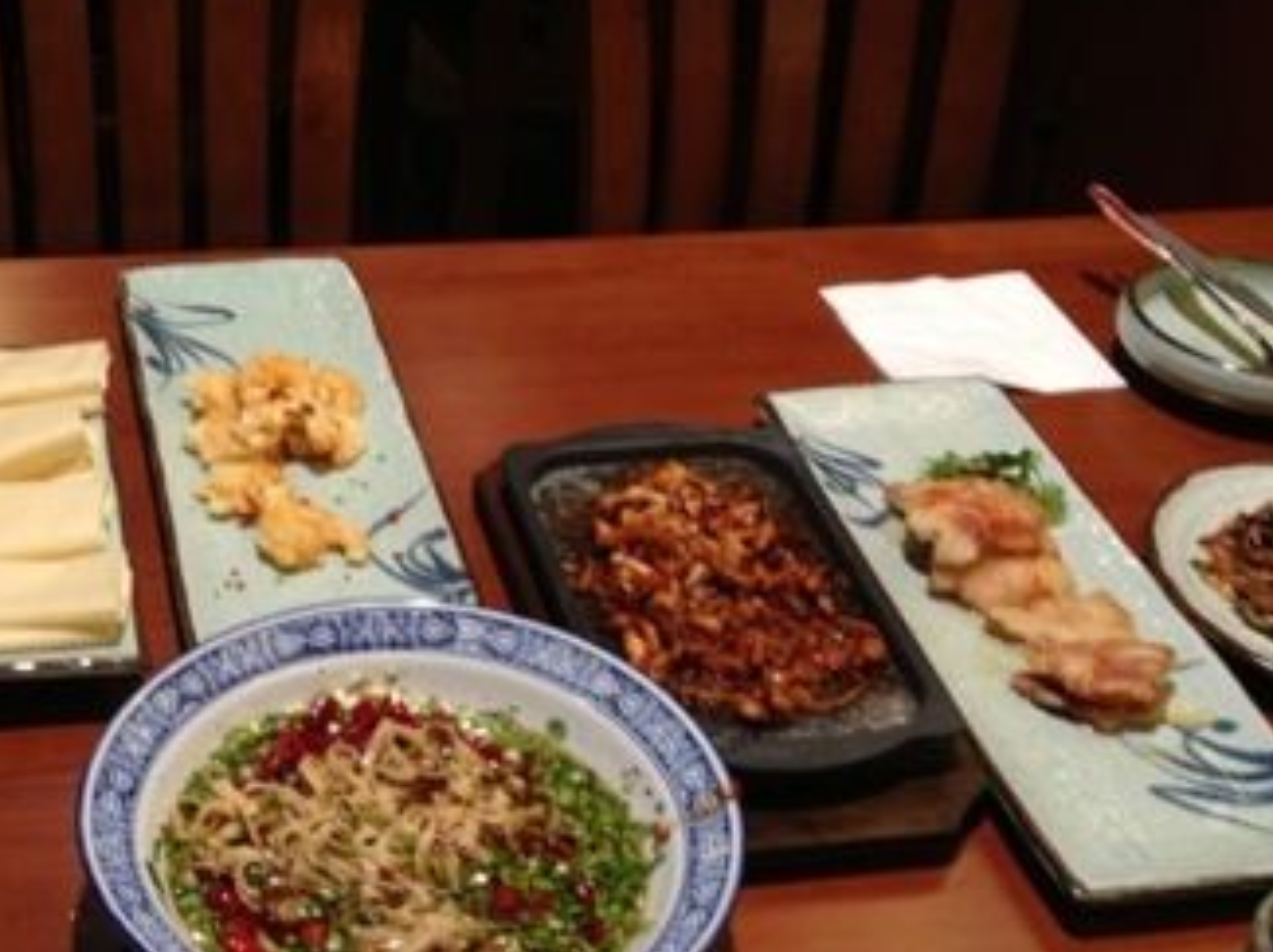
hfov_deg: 31.4
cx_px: 388
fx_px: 2241
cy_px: 580
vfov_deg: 23.9
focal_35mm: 61
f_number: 2.4
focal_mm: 4.13
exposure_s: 1/20
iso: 125
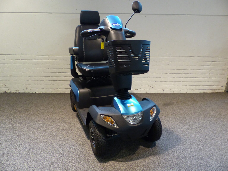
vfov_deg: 54.9
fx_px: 165
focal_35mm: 25
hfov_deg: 69.4
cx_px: 114
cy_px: 86
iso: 400
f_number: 2.8
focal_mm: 4.5
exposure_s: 1/25
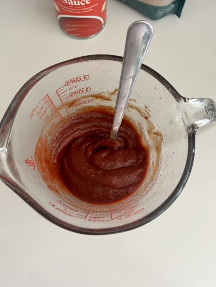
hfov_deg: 53.1
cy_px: 144
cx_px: 108
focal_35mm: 26
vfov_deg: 67.3
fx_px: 216
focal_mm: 5.7
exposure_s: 1/60
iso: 160
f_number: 1.5
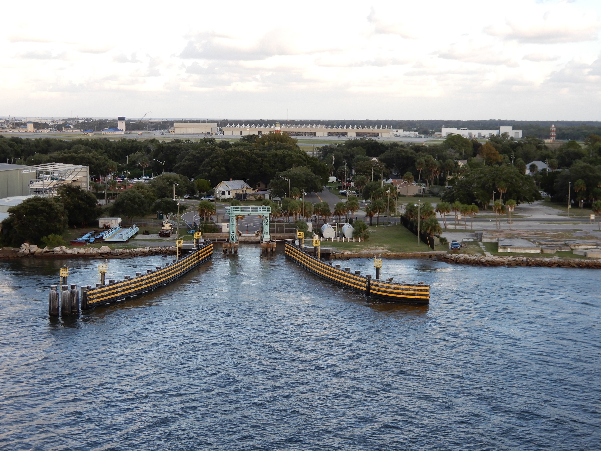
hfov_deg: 33.8
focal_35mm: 57
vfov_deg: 25.7
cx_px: 300
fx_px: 990
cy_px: 226
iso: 80
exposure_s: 1/100
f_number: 4.5
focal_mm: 10.2
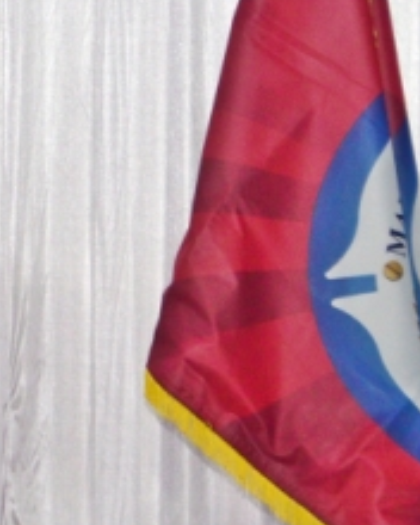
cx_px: -642
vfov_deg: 4.2
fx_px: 7132
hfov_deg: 3.3
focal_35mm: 459
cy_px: -104
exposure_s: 1/200
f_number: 5.3
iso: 2000
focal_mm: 105
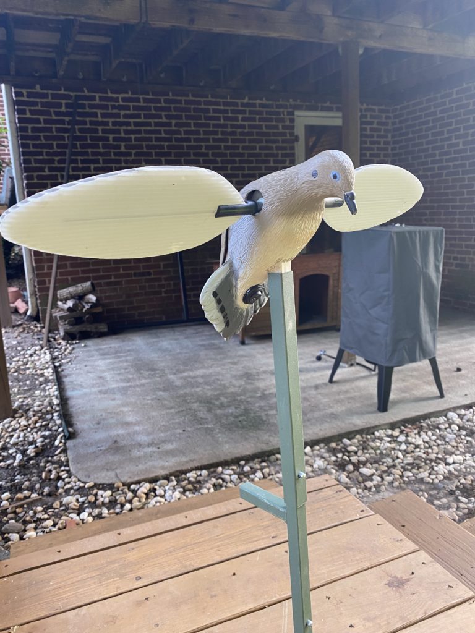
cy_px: 316
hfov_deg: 53.1
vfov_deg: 67.3
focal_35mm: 26
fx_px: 476
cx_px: 238
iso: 125
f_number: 1.8
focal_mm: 4.25
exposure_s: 1/75
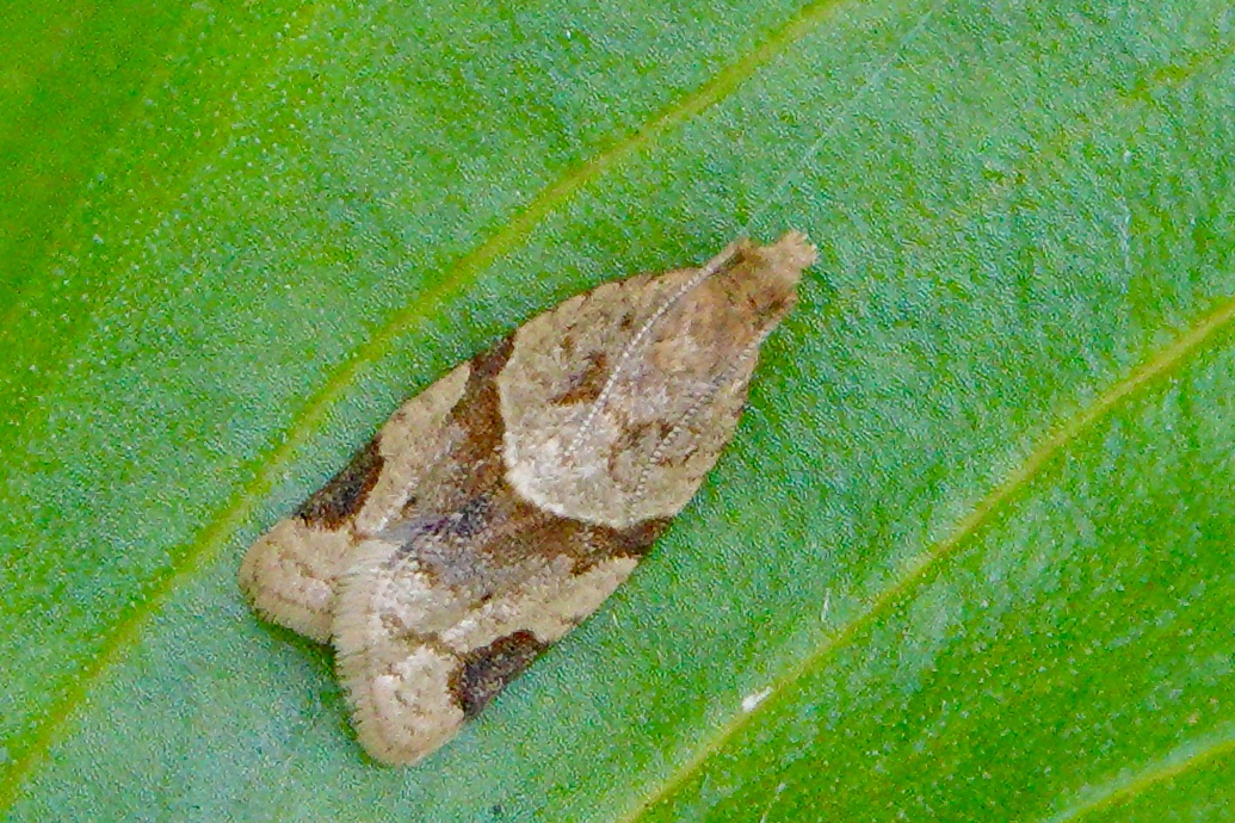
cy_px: 412
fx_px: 20582
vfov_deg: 2.3
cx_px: 618
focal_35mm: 600
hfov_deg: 3.4
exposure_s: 1/500
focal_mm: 220
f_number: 4
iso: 800
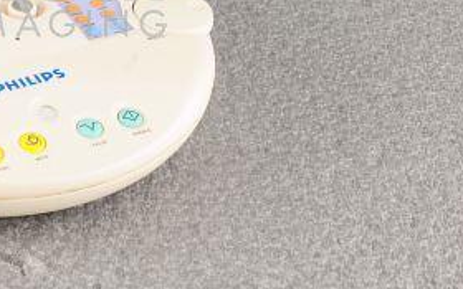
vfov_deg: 11.9
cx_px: 2
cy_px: -2
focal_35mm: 109
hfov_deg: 18.6
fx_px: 1375
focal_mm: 50
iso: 1600
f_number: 10
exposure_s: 1/125
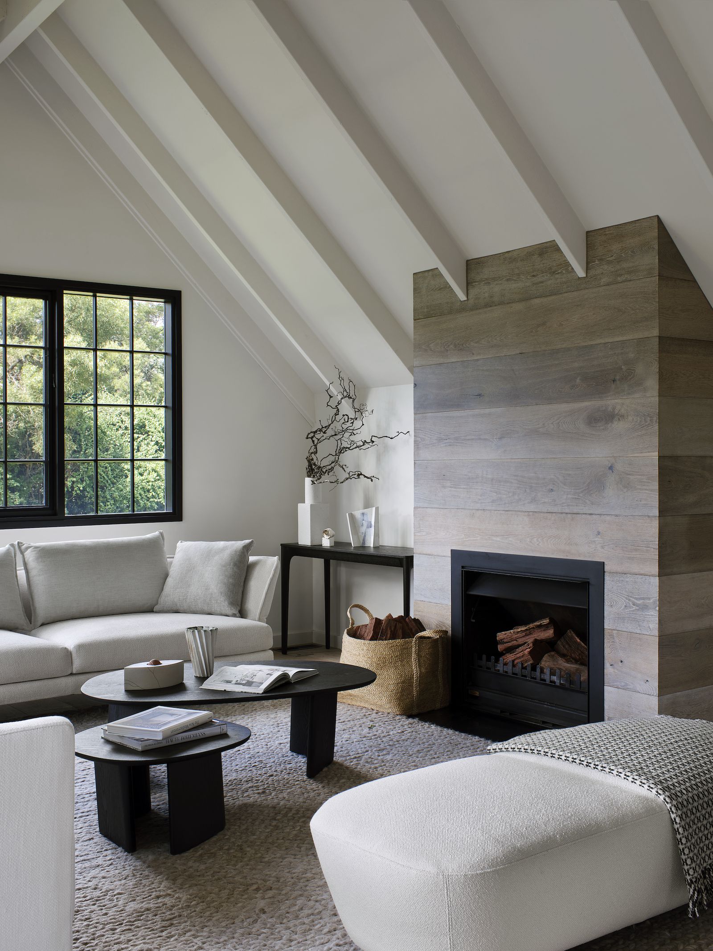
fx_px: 1071
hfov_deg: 36.8
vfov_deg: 47.9
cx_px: 356
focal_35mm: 39
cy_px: 476
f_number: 16
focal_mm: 49.8
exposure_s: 1/1.3
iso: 100
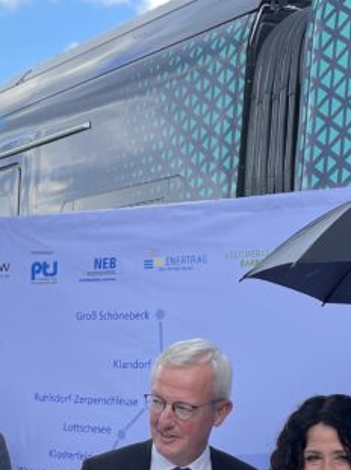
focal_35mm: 86
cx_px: 120
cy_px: 490
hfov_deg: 17.1
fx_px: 1164
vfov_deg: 21.8
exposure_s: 1/425
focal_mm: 4.2
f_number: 1.6
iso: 32
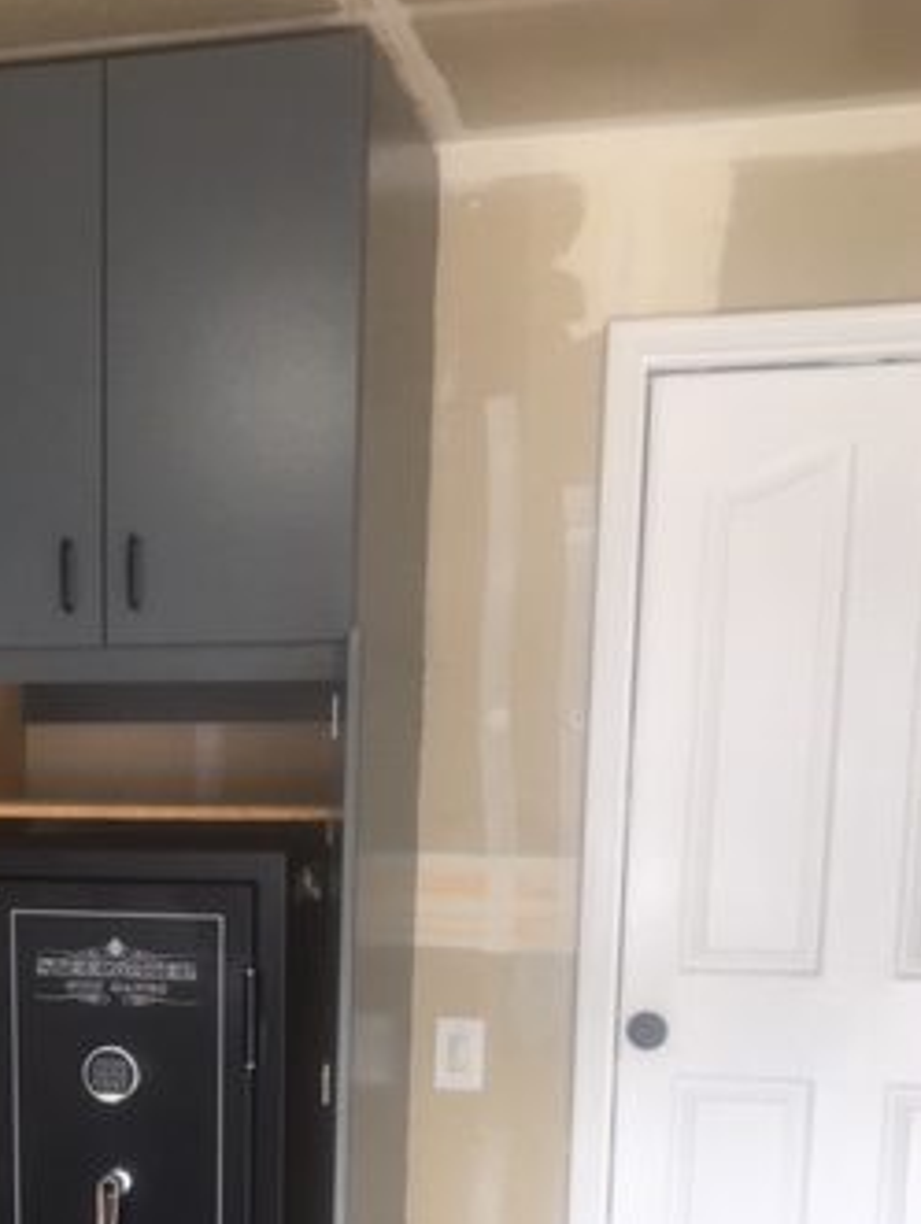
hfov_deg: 25.5
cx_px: 137
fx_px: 1983
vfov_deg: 32.4
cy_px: 1124
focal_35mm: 56
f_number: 2.2
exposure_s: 1/60
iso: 32
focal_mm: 4.15
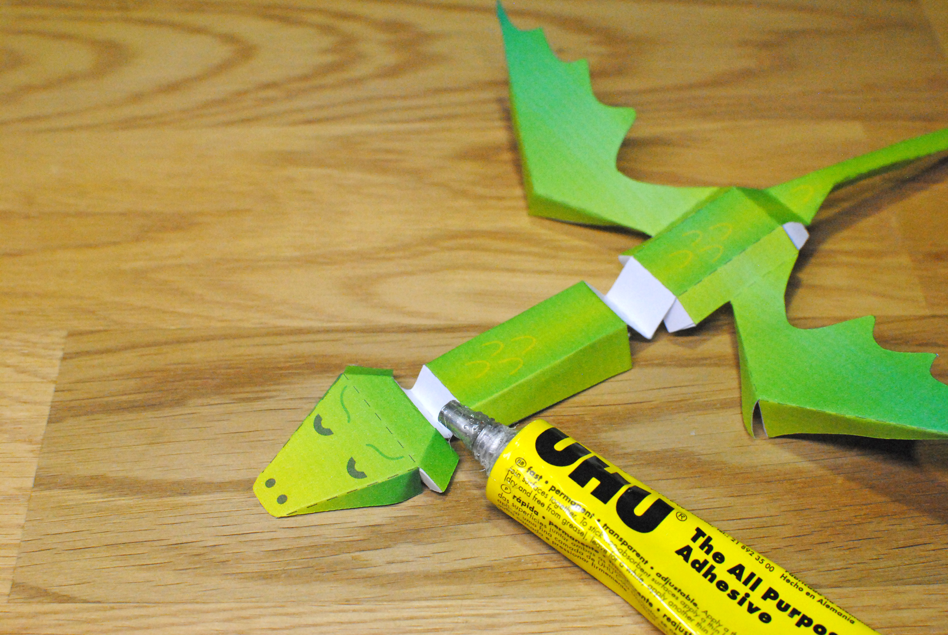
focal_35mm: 52
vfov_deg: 25.8
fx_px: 1384
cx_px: 474
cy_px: 318
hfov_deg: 37.8
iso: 1600
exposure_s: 1/200
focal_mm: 35
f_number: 7.1
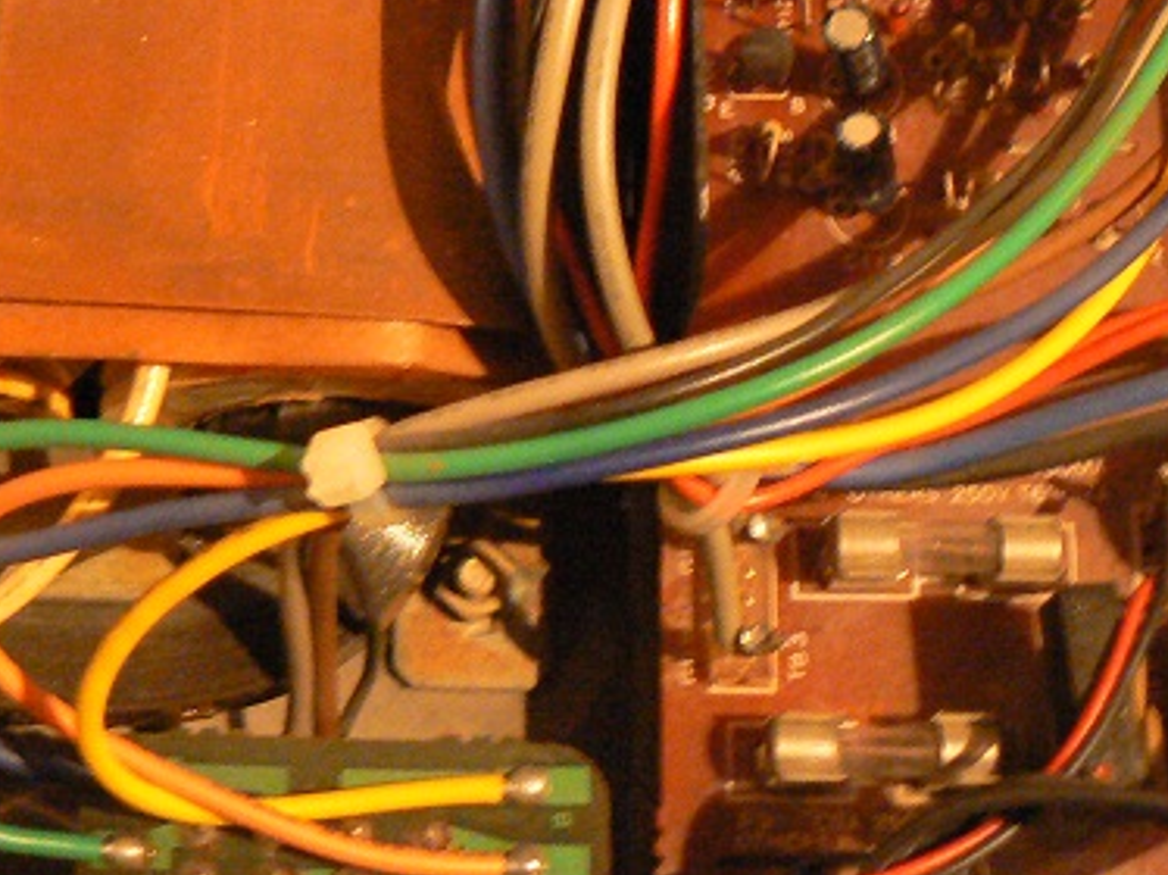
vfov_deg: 18.7
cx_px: 433
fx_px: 2563
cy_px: -44
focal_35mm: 76
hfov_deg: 25.6
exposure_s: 1/5
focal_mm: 6
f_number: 2.8
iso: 400
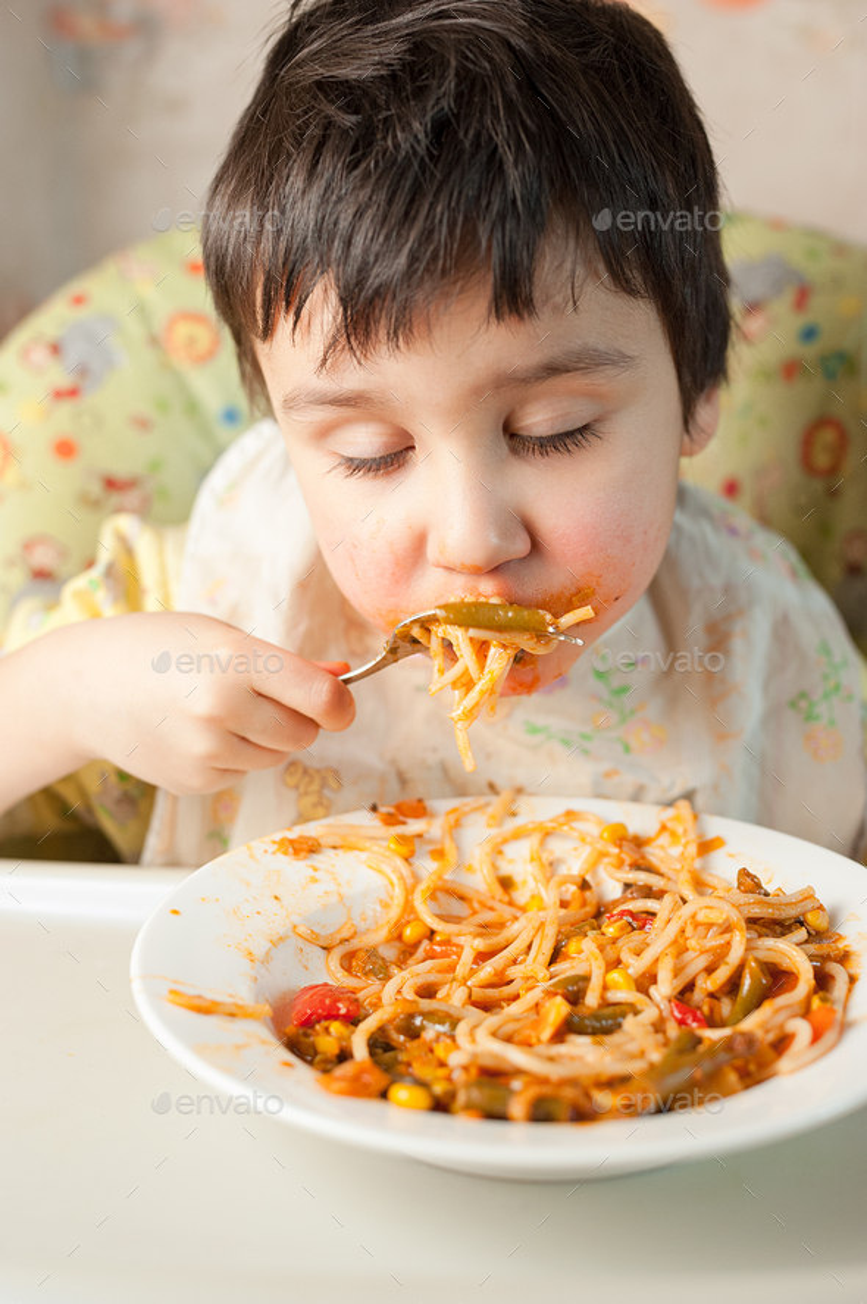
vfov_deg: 39.6
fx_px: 1809
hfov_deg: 27.0
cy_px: 652
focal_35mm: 50
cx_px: 434
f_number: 3.5
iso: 1250
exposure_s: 1/125
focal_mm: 50
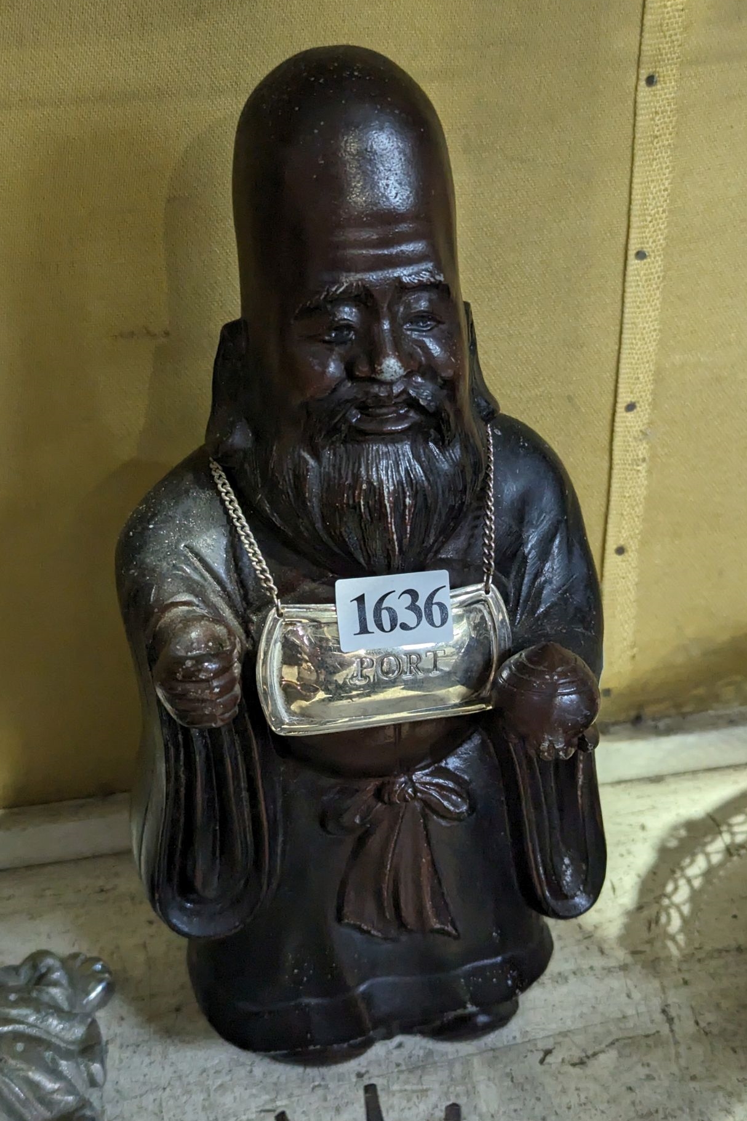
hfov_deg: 24.2
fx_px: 1743
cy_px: 511
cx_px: 404
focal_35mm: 56
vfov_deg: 35.6
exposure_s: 1/99.9
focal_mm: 6.81
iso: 511
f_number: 1.85
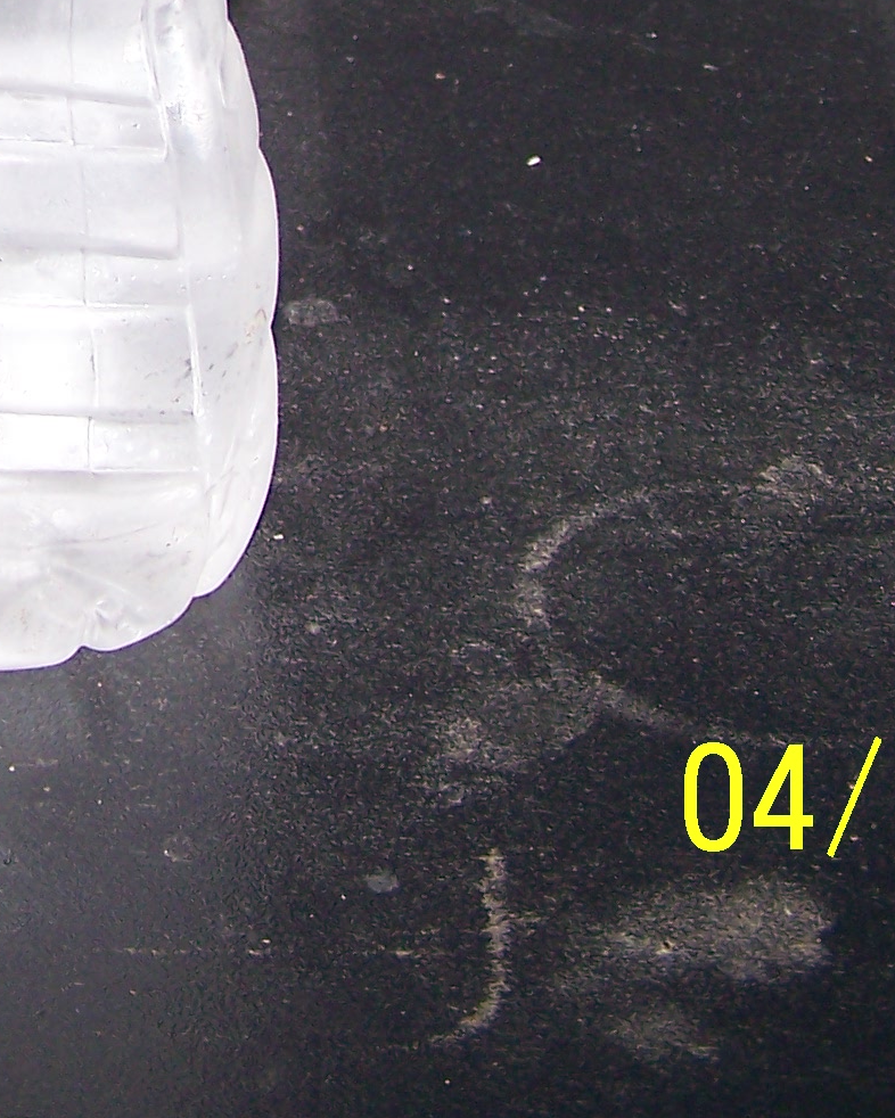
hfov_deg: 13.0
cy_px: -192
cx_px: -179
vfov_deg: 16.0
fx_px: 3840
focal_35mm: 116
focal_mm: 6.3
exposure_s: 1/60
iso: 80
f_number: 2.8
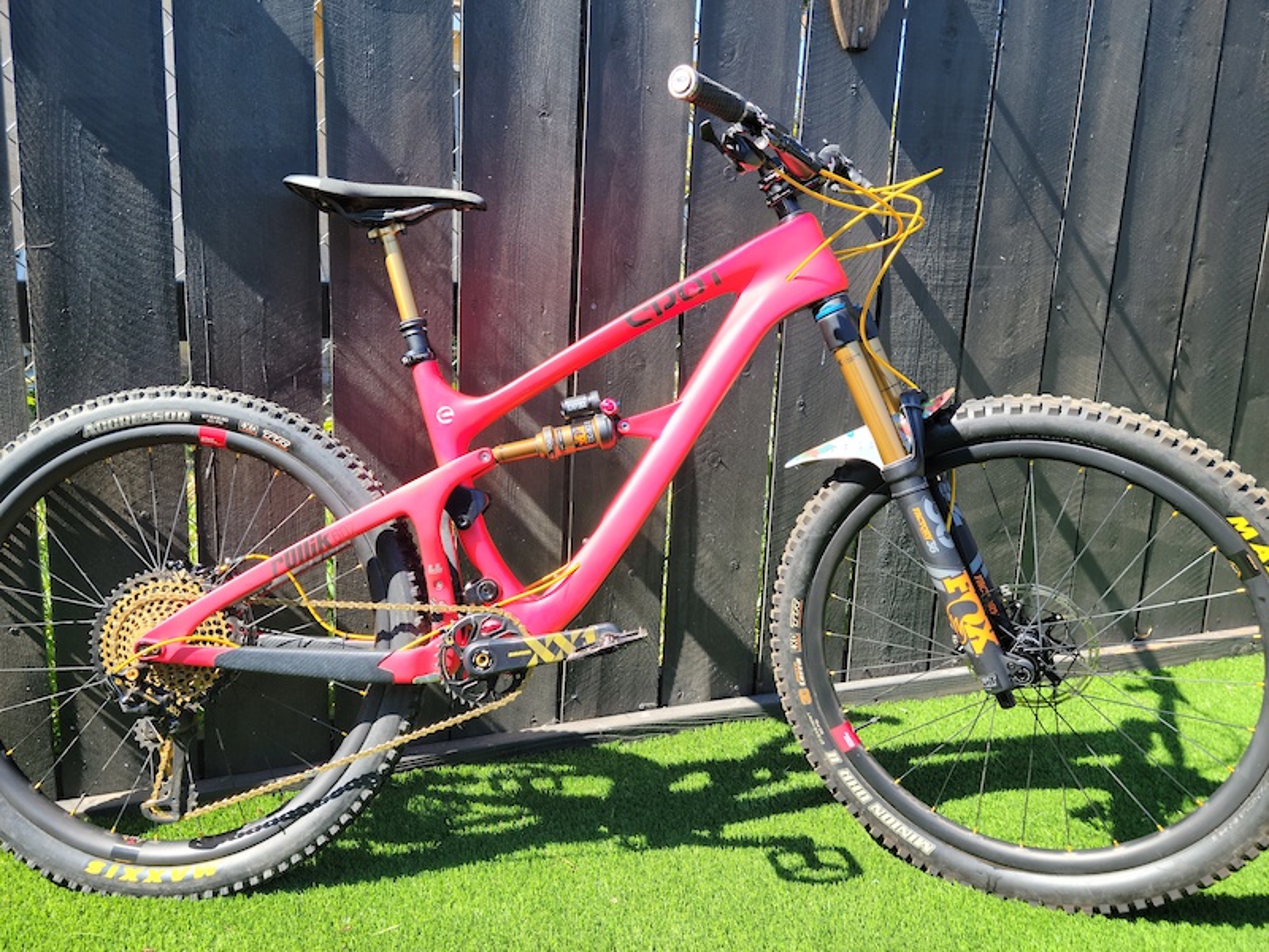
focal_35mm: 28
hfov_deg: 63.4
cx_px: 634
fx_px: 1026
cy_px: 476
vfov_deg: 49.7
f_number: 2
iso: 25
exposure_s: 1/165
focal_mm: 5.9
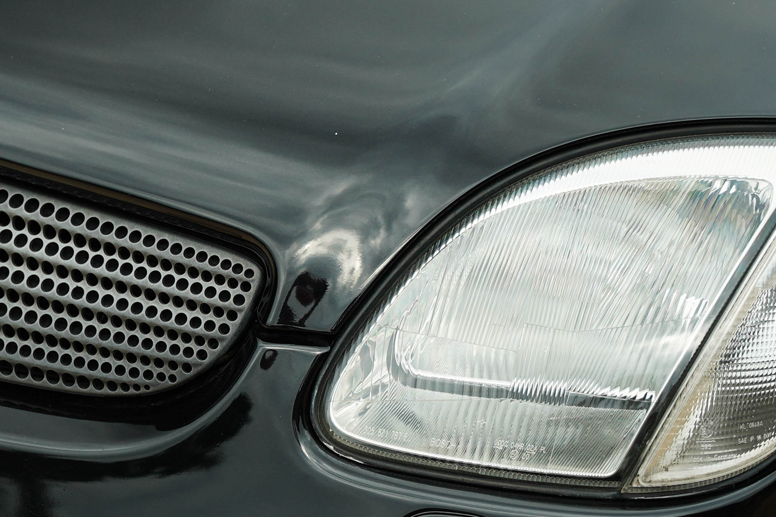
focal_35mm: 130
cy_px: 260
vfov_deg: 10.6
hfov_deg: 15.5
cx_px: -40
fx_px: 2795
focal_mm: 43.9
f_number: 3.2
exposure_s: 1/640
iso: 200
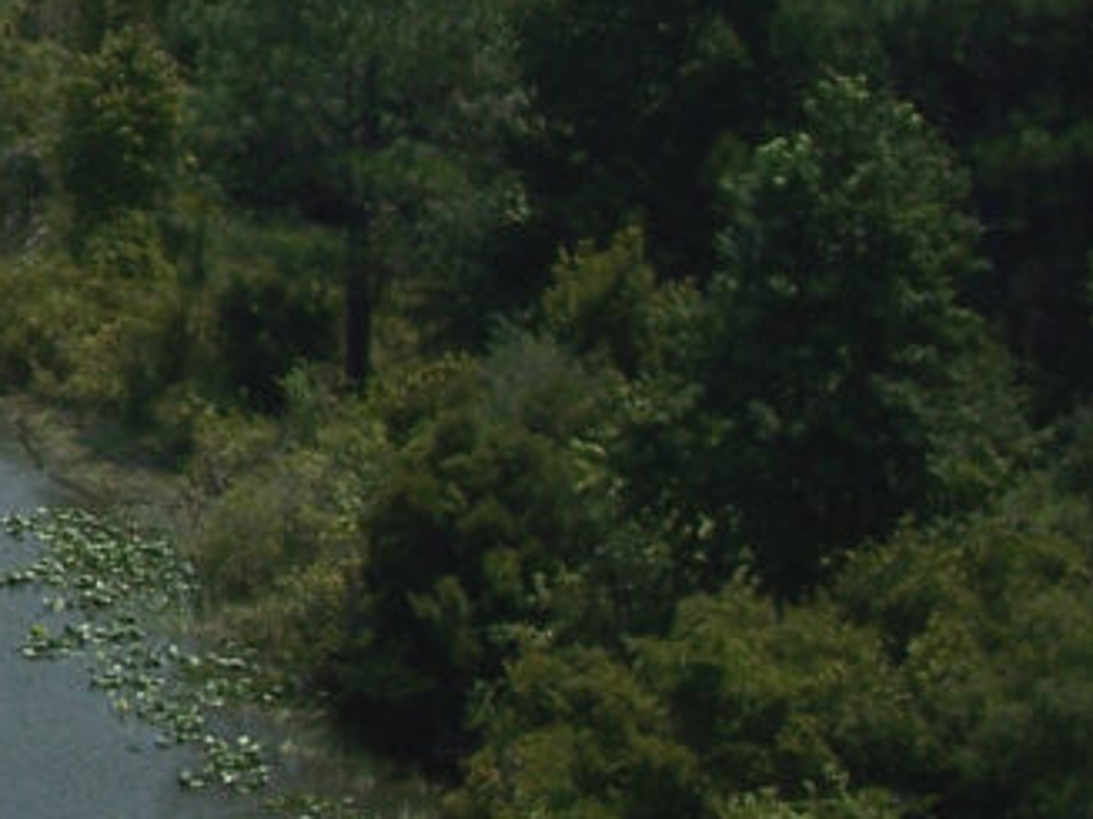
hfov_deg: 10.4
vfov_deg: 8.5
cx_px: -1160
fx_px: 5492
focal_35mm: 174
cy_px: -3
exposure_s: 1/1000
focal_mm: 7.8
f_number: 4
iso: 64
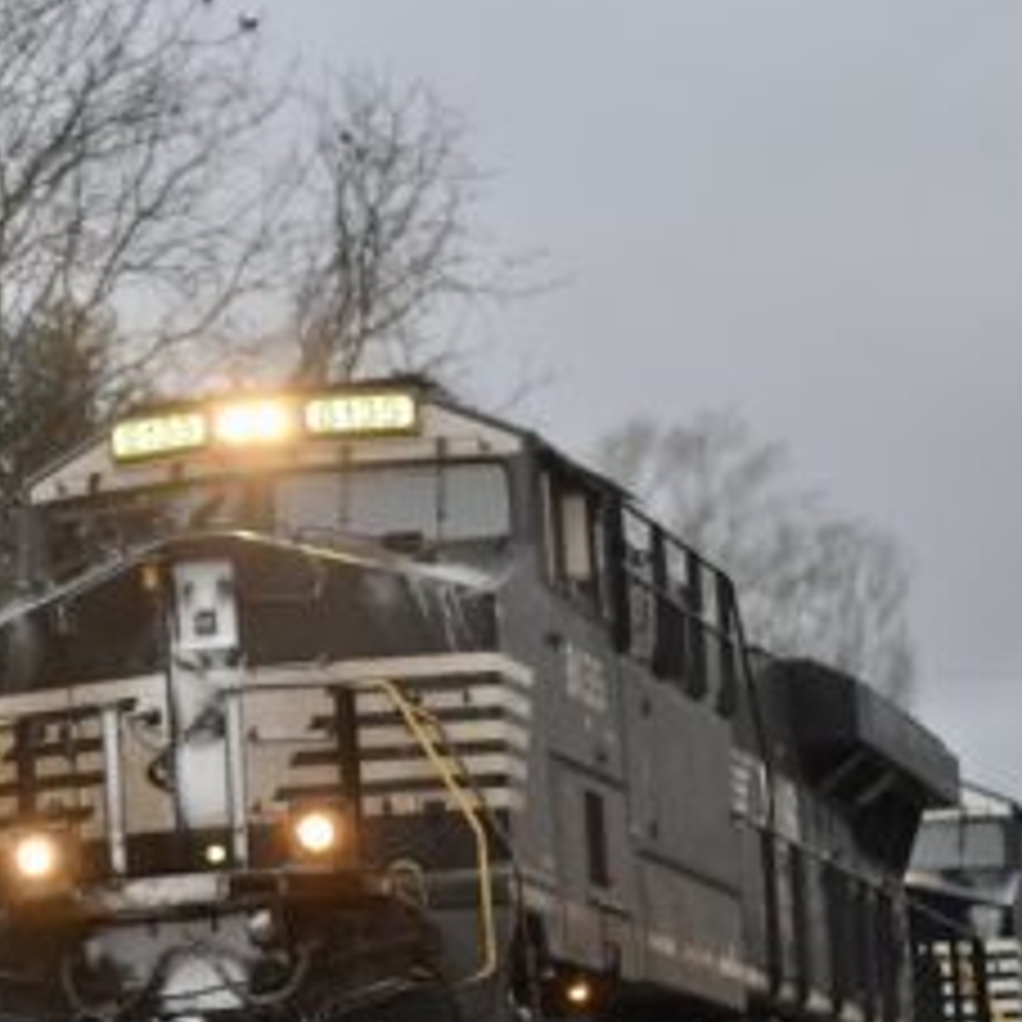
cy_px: 772
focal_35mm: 157
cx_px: 369
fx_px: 5244
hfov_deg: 11.1
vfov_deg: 11.1
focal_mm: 50
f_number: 1.8
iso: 800
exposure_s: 1/400
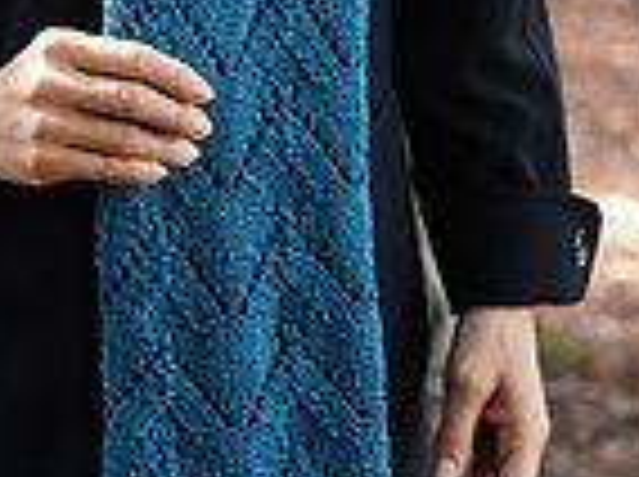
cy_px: -270
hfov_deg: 4.4
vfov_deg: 3.2
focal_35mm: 456
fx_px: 8403
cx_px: 187
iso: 250
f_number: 4.5
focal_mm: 105
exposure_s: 1/125
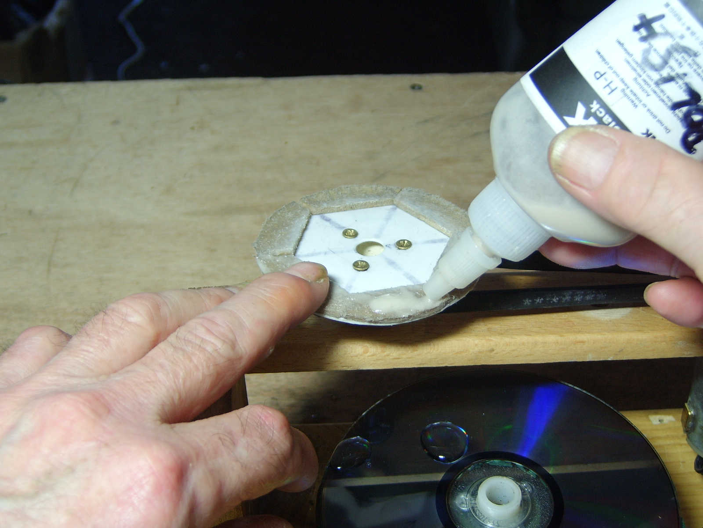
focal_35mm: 46
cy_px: 264
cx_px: 352
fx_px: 934
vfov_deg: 31.5
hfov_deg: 41.2
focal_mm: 11.93
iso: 100
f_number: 3.5
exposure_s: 1/8
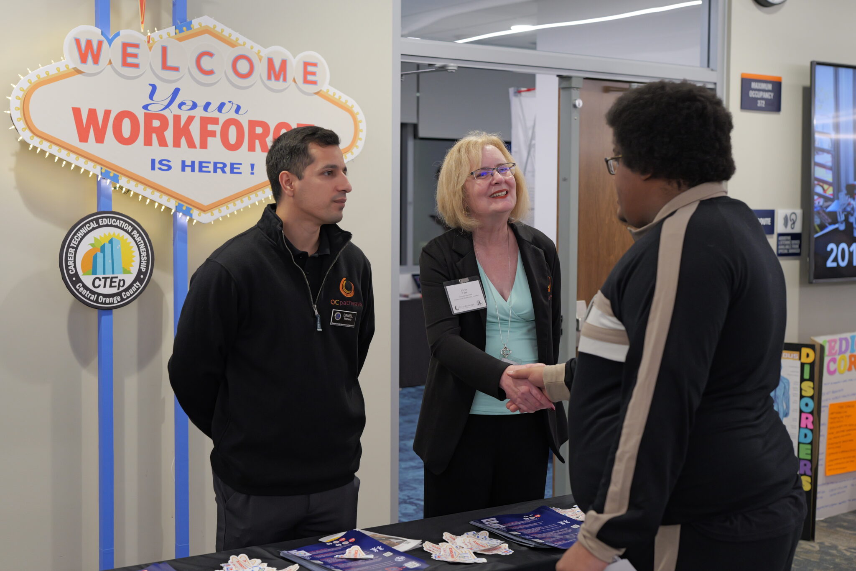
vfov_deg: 27.0
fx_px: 1189
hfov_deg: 39.6
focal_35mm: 50
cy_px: 286
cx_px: 428
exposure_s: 1/160
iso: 2000
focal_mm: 50
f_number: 4
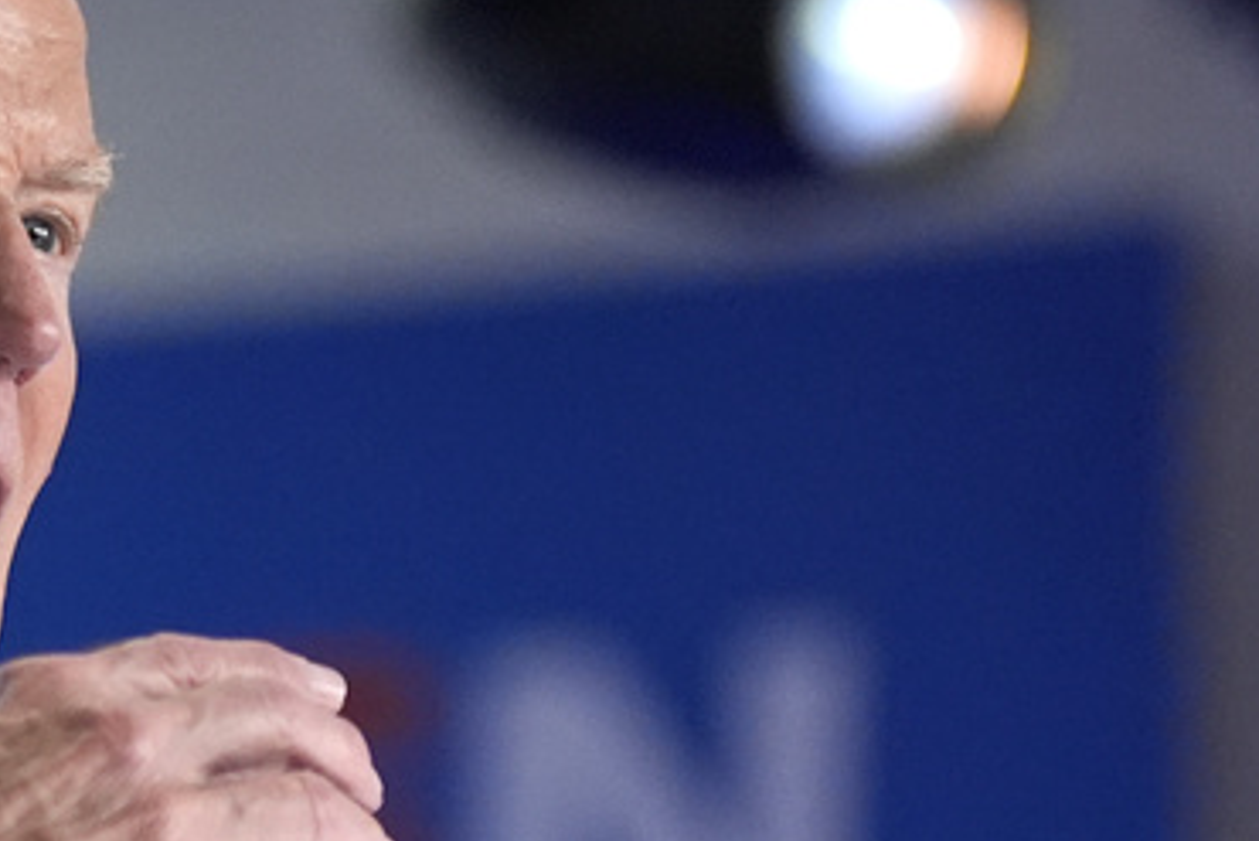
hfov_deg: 4.9
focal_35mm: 424
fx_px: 14833
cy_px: 741
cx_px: 133
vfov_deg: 3.2
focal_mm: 102
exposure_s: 1/1000
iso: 3200
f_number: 2.8
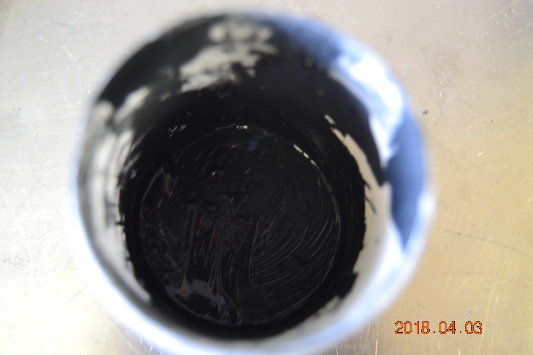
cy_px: 178
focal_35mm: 45
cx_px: 266
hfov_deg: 43.6
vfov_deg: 29.9
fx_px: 666
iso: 800
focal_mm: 30
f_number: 4.2
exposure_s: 1/15
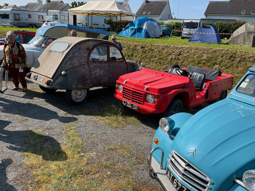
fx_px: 192
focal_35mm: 26
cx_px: 128
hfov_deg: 67.3
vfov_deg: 53.1
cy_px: 96
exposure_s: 1/2571
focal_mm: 5.1
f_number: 1.6
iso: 50
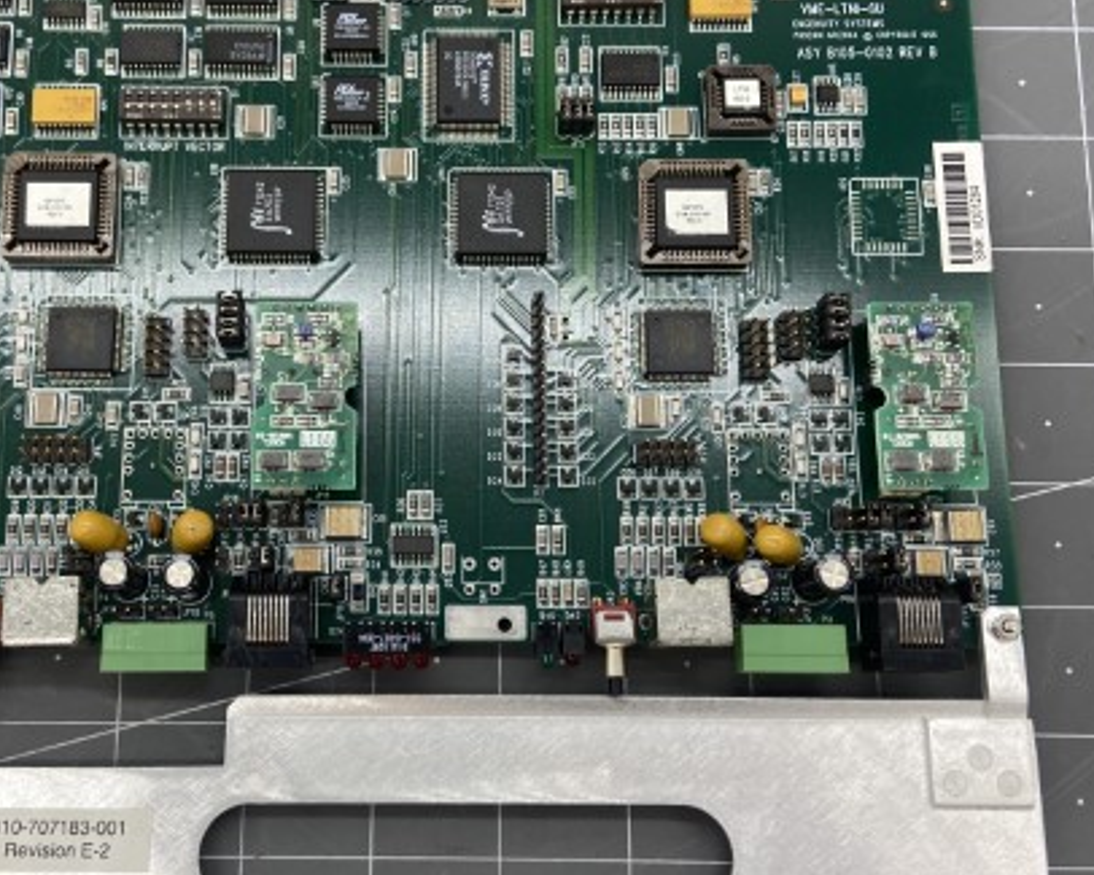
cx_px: 423
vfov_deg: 37.3
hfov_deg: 45.5
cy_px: 455
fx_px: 1295
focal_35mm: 40
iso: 40
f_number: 1.8
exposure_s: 1/120
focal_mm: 4.25
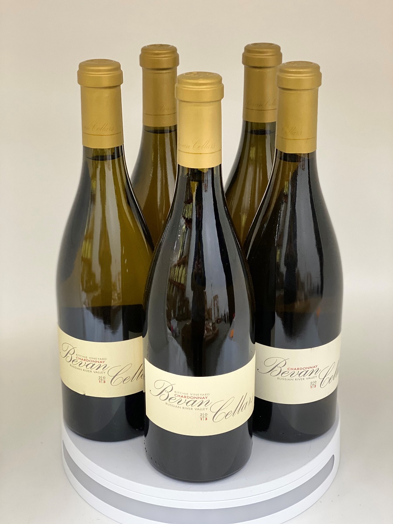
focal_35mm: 52
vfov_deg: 36.8
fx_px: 787
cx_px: 196
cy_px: 262
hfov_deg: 28.0
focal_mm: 6
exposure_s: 1/40
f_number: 2
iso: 200
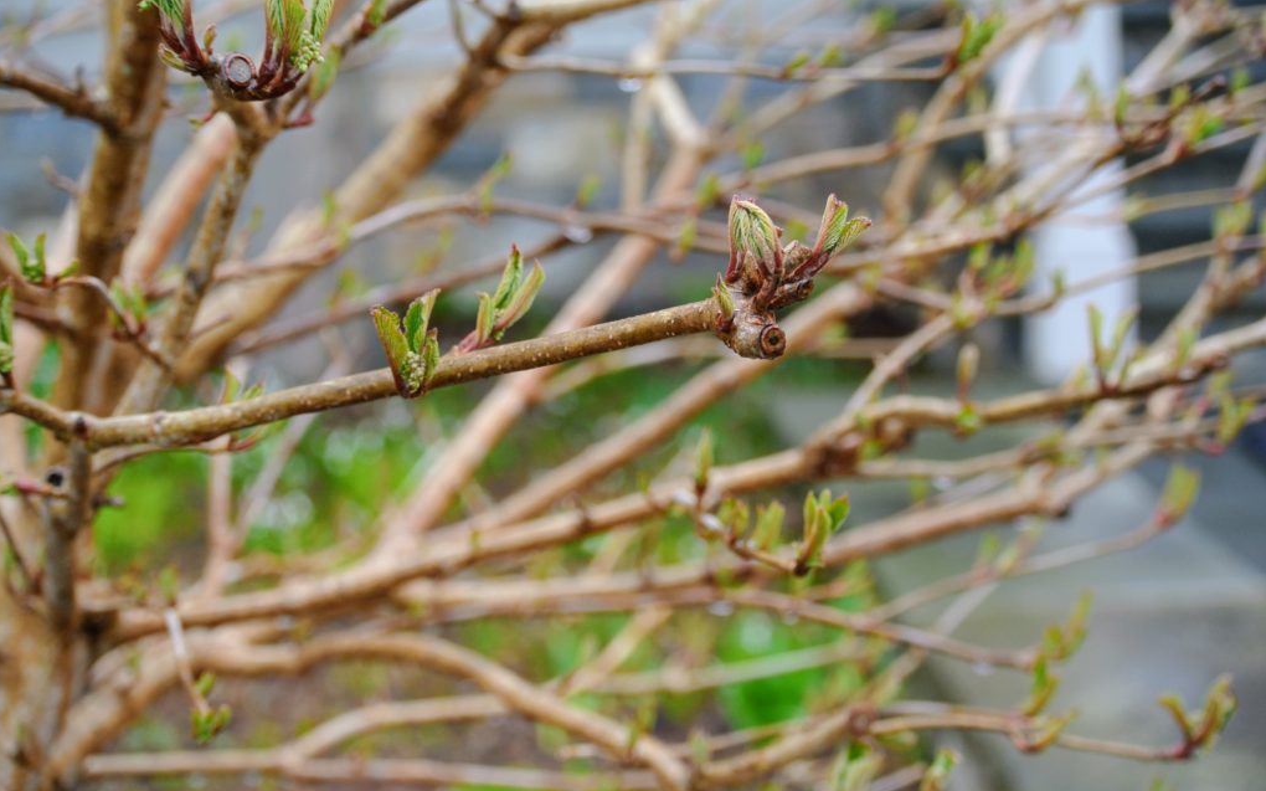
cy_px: 384
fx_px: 2863
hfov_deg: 24.9
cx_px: 633
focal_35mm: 83
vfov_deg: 15.7
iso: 100
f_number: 3.8
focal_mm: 30
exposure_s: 1/160
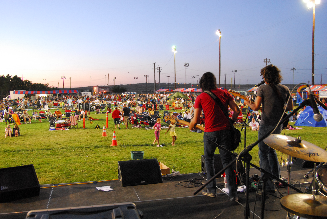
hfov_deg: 53.1
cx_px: 164
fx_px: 327
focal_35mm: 36
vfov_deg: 37.0
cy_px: 110
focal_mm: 24
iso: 1600
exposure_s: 1/15
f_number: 4.5
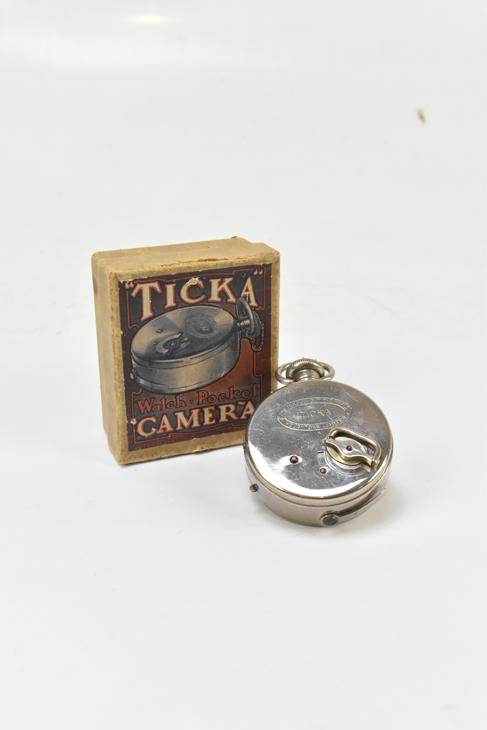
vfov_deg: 43.6
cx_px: 244
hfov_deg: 29.9
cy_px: 365
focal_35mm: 45
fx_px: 913
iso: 2000
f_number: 9
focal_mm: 30
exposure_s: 1/100
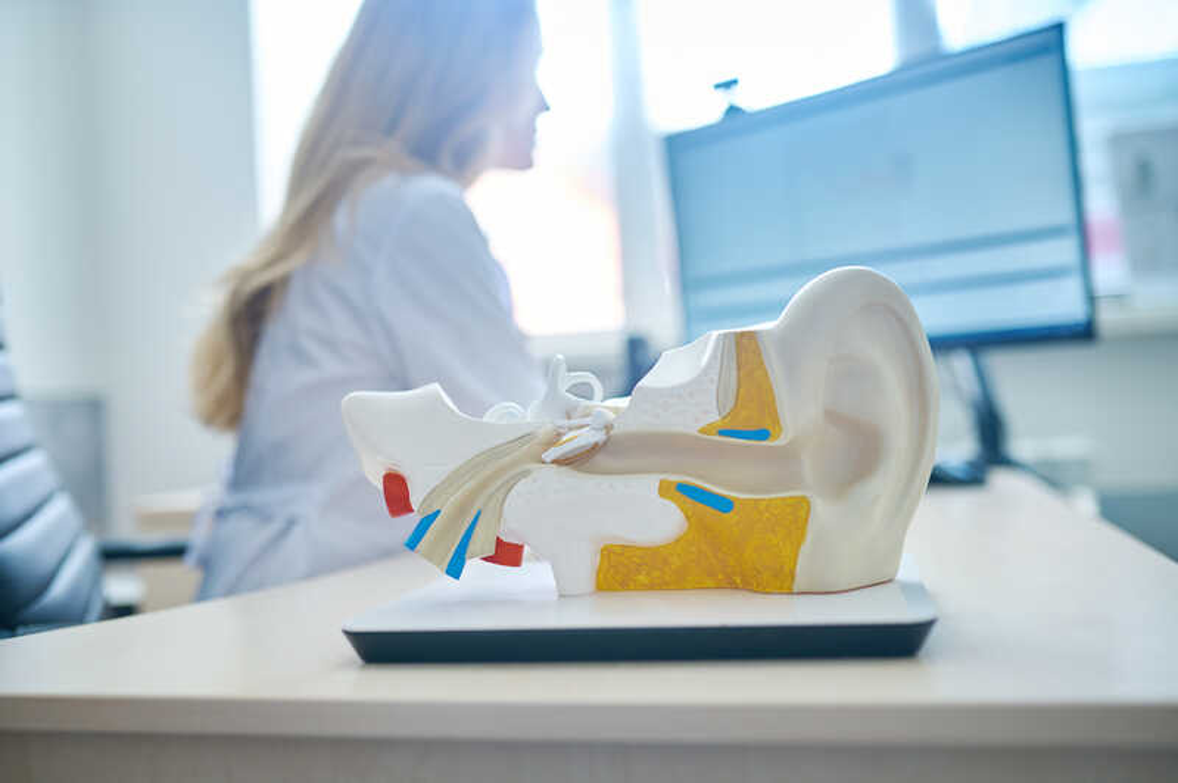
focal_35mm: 35
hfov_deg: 54.5
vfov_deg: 37.8
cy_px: 392
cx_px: 589
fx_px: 1144
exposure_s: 1/320
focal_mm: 35
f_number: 2.2
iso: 500
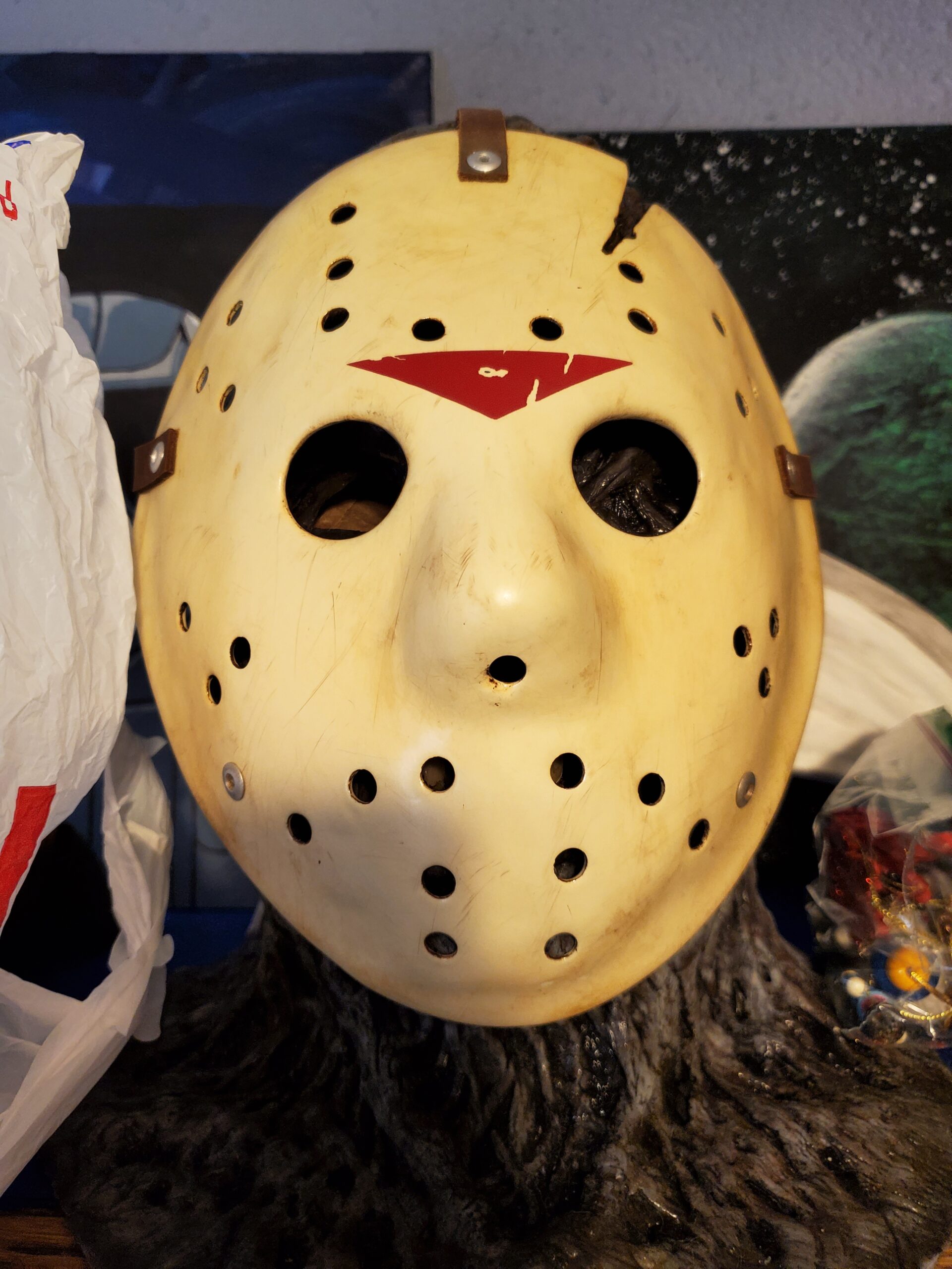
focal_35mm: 26
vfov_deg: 67.3
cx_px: 476
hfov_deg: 53.1
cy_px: 634
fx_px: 953
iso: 160
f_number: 1.5
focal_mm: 4.3
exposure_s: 1/120
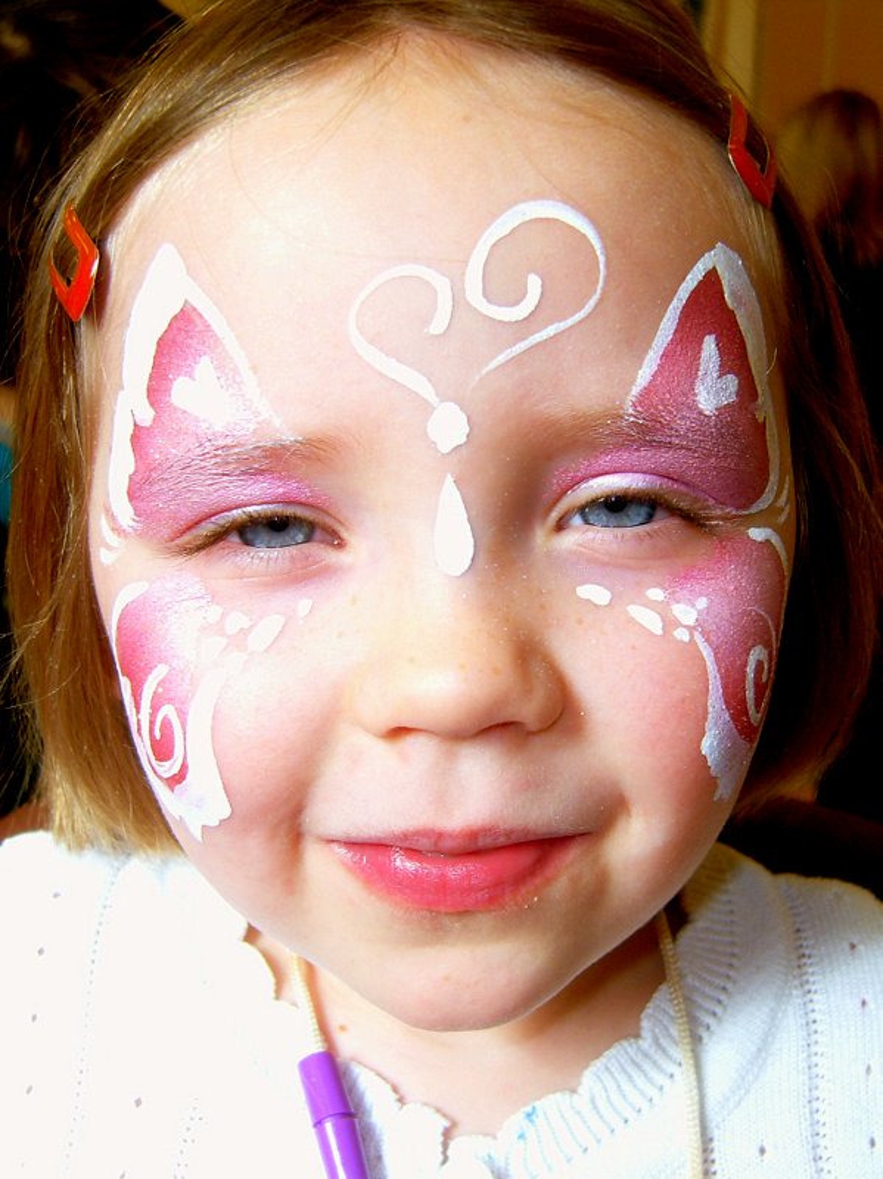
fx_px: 1192
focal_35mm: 35
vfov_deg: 52.7
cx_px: 442
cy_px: 590
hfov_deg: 40.7
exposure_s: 1/30
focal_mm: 7.4
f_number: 2.8
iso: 80
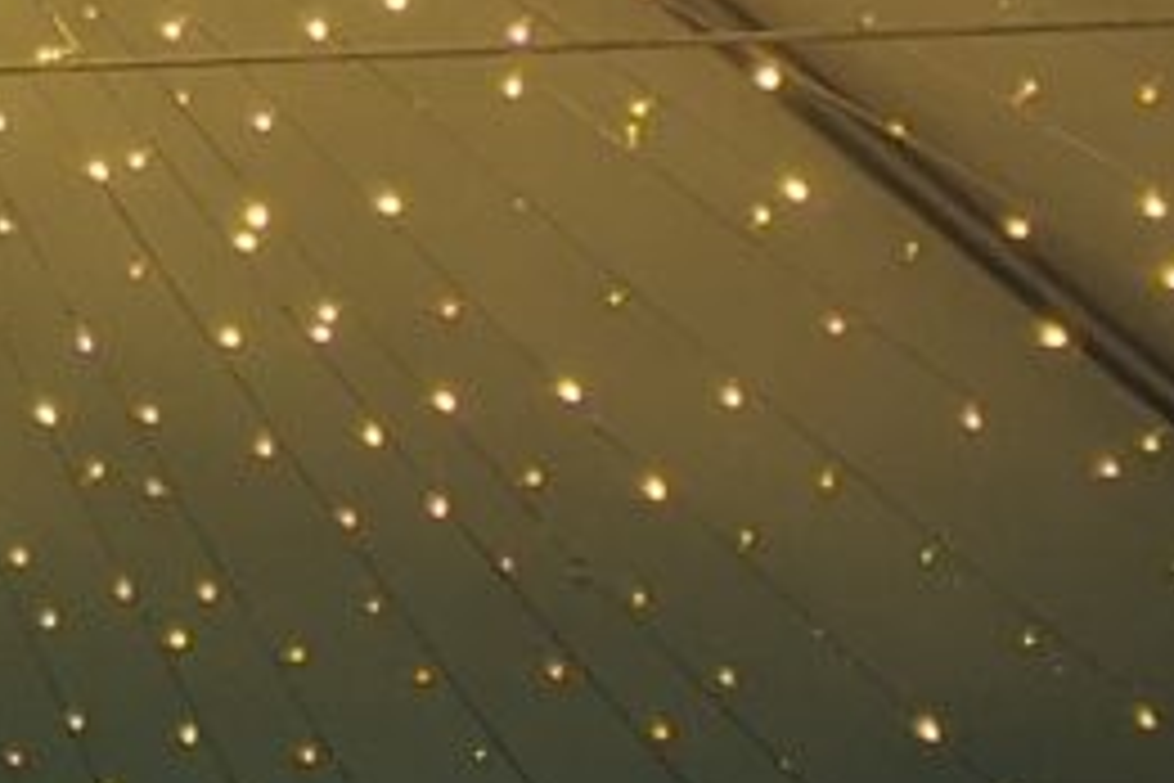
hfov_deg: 9.4
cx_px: -603
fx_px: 6946
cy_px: -169
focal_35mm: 213
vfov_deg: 6.4
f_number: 1.8
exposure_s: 1/308
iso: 50
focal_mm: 4.44
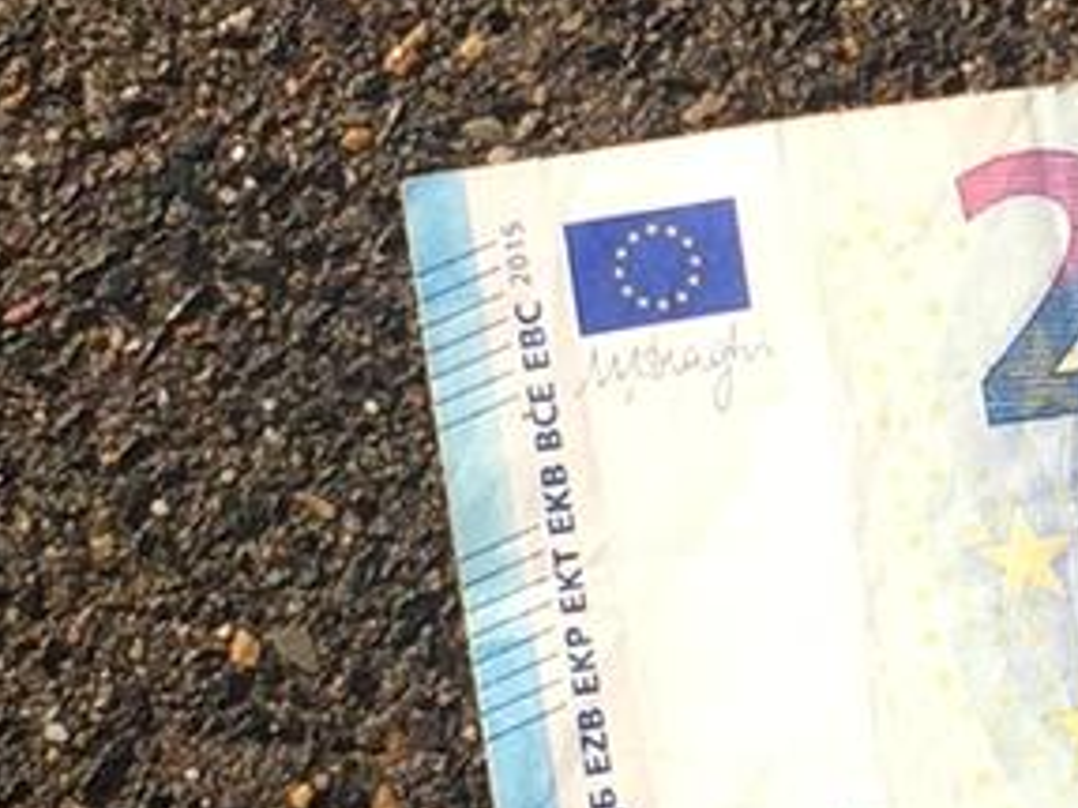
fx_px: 6039
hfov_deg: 10.0
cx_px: 1307
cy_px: 105
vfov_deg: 7.6
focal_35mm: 194
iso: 32
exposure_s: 1/618
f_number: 2.2
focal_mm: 4.15
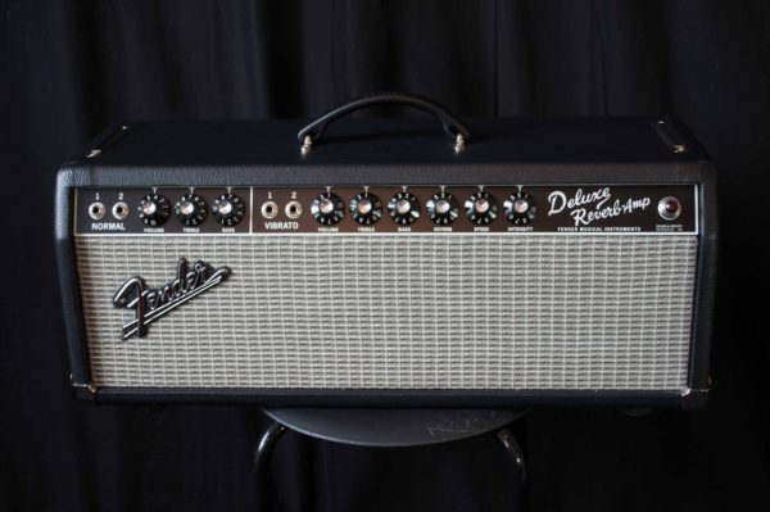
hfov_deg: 38.9
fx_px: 1090
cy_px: 256
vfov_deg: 26.4
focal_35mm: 51
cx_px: 385
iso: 100
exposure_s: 1/13
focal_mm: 34
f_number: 5
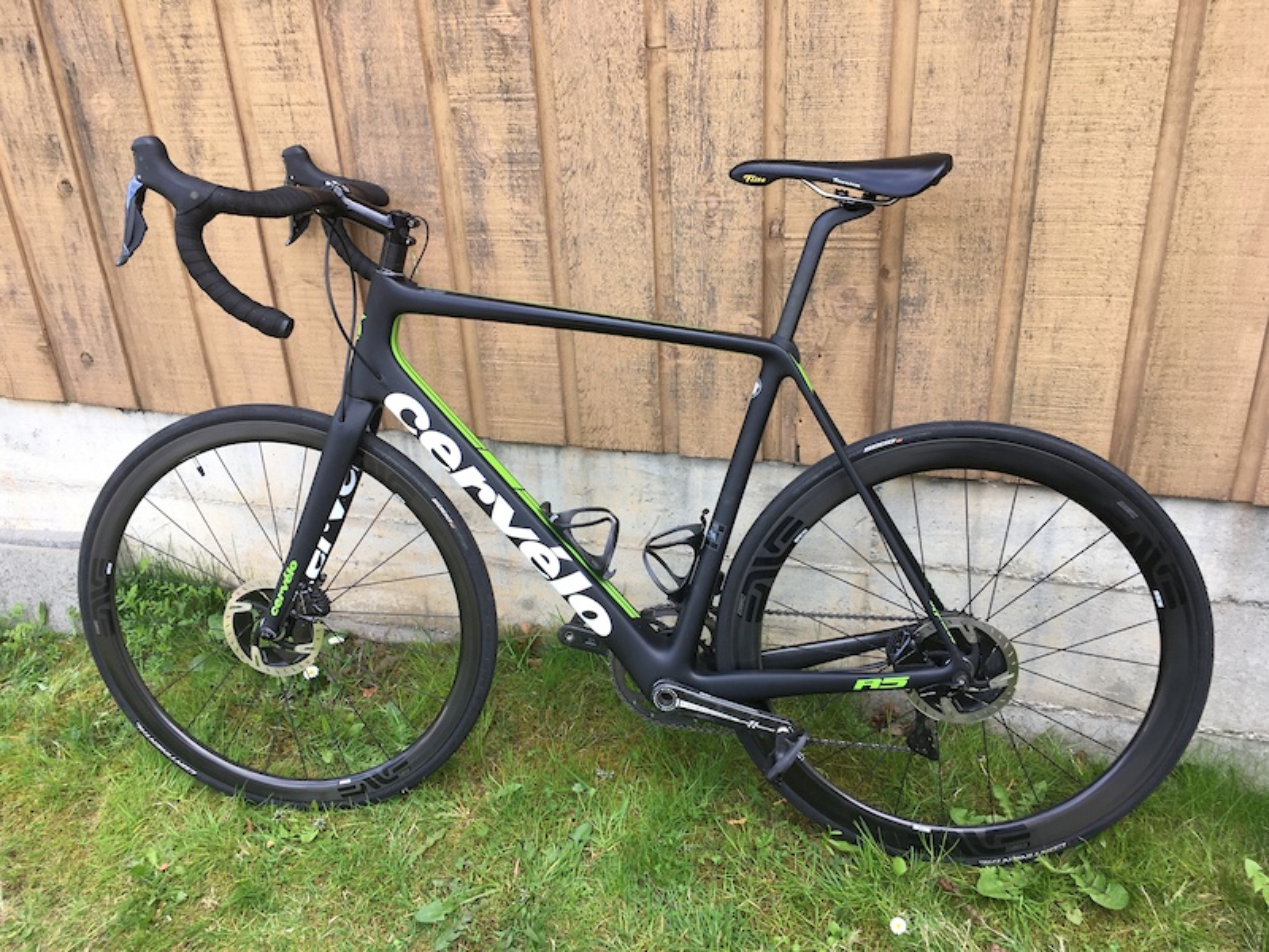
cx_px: 634
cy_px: 476
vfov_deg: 48.2
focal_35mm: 29
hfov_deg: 61.7
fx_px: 1063
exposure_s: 1/124
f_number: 2.2
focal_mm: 4.15
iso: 25
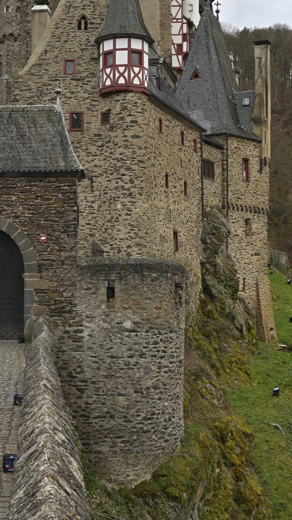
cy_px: 233
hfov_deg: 19.3
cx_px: 23
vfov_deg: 34.3
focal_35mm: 61
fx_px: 840
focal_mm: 35
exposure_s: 1/125
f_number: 5.6
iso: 200
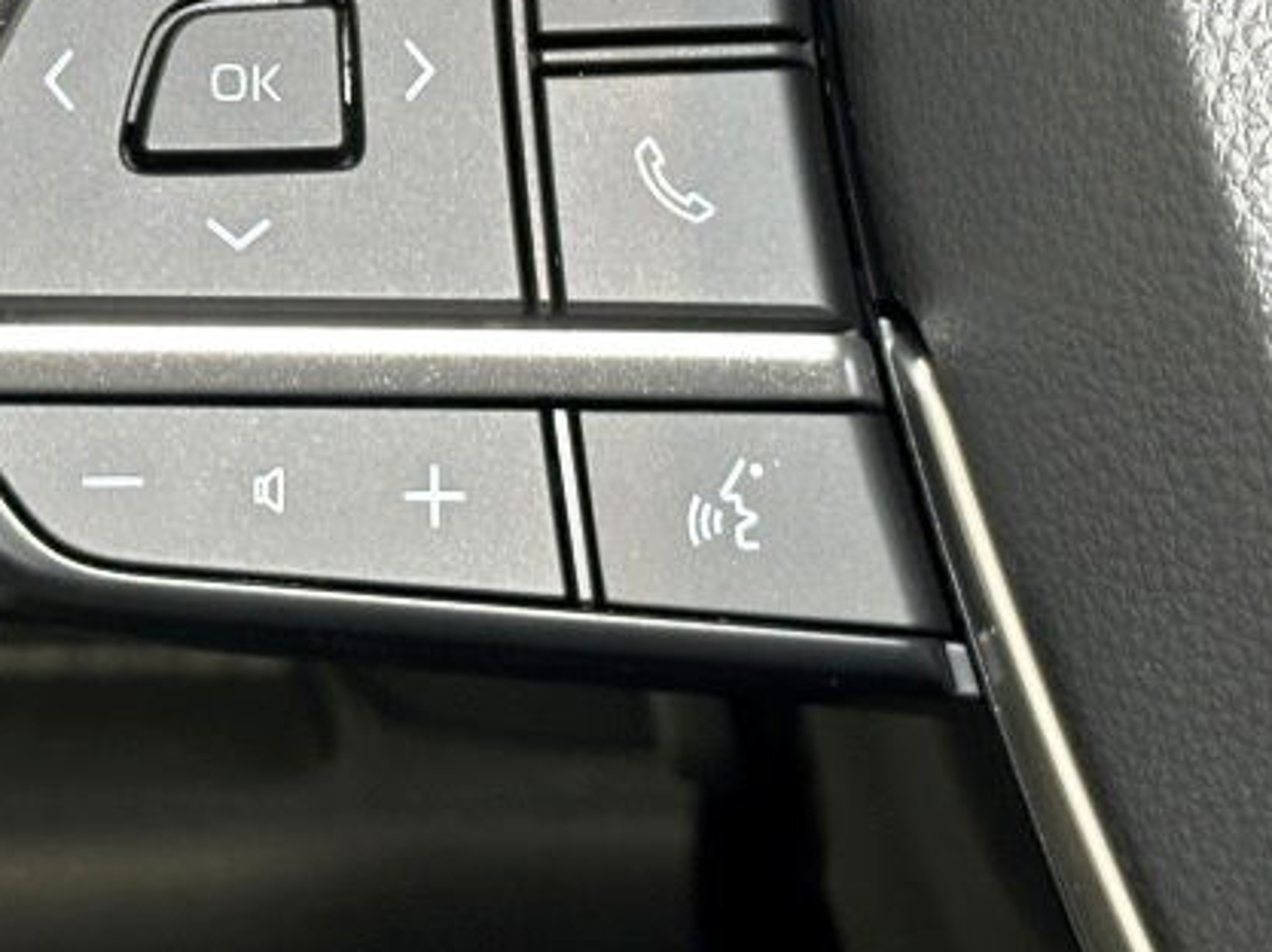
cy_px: 3
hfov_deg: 16.6
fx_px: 4332
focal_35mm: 118
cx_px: 381
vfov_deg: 12.4
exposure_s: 1/40
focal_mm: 6.86
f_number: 1.78
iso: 320
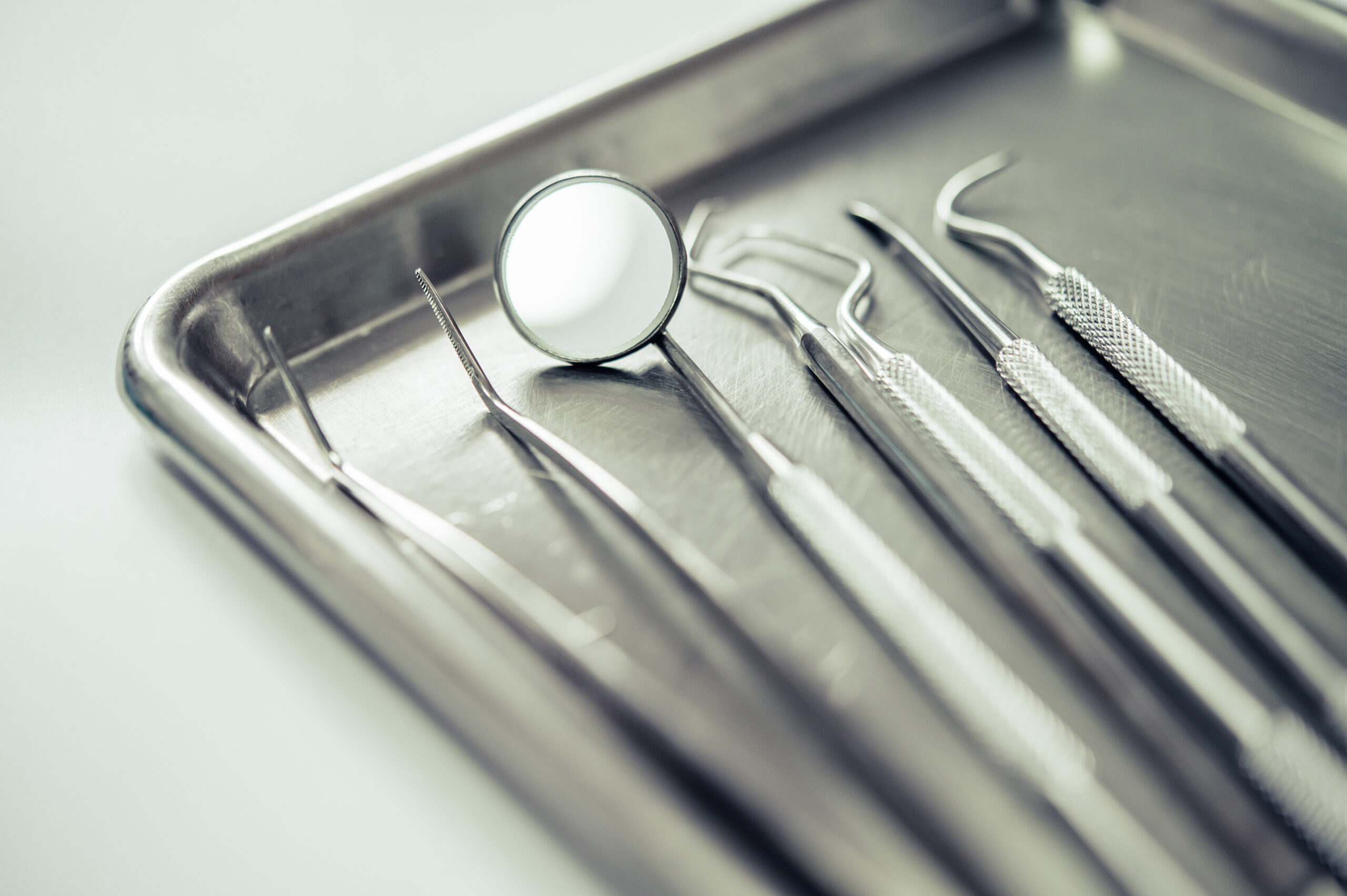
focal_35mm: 60
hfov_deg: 33.4
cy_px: 448
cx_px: 674
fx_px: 2243
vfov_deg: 22.6
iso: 400
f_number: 3
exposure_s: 1/80
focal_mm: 60
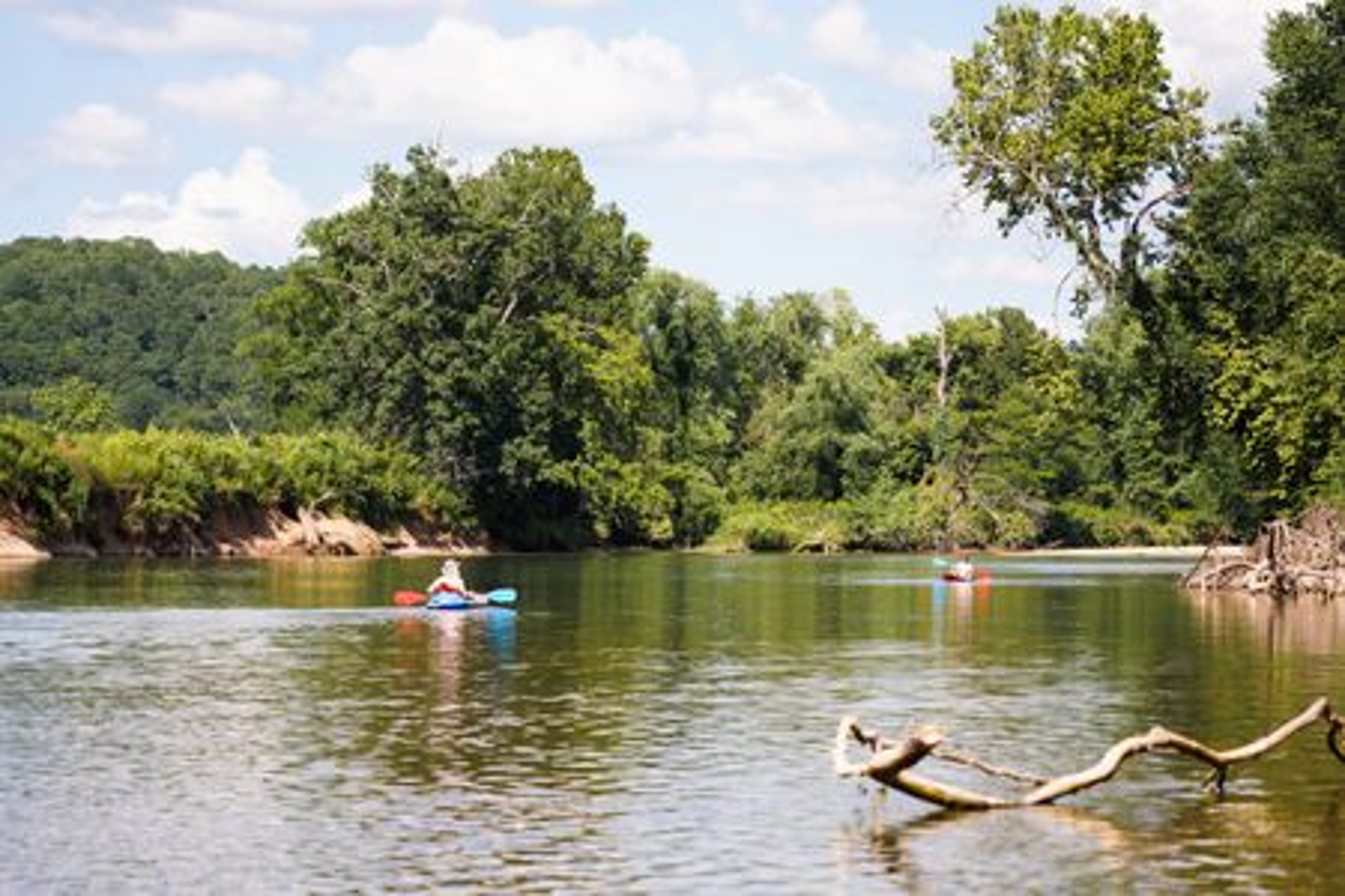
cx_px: 672
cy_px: 448
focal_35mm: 105
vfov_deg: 13.0
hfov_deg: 19.5
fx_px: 3923
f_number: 4
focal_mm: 105
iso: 100
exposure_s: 1/640
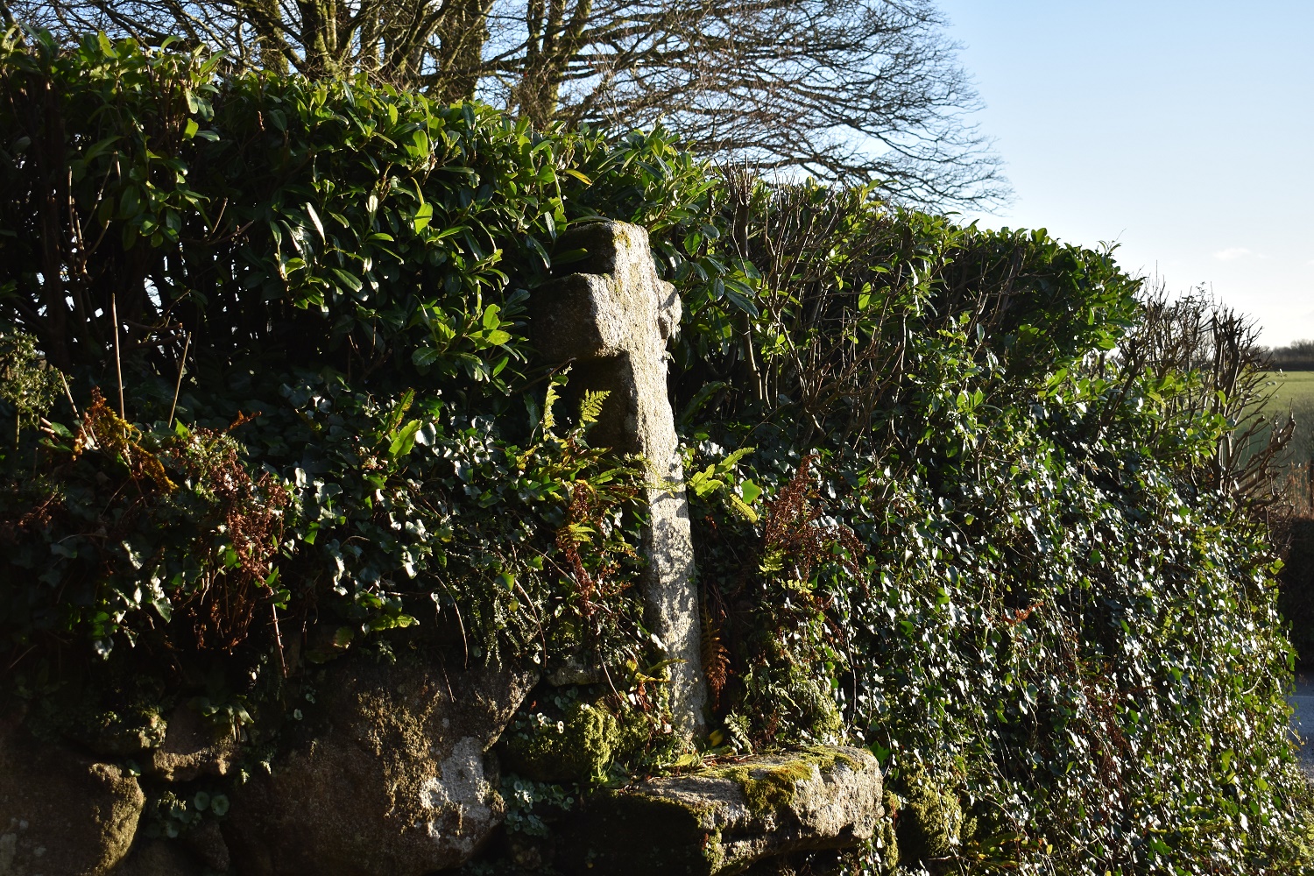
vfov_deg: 26.5
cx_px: 657
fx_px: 1861
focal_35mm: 51
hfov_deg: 38.9
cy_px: 438
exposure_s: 1/320
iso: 100
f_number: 4.5
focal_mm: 34
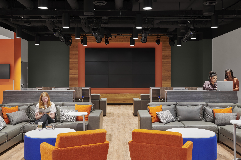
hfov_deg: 48.5
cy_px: 80
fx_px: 268
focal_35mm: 40
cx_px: 120
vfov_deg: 33.4
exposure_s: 1/8
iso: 640
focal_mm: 40
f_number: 7.1
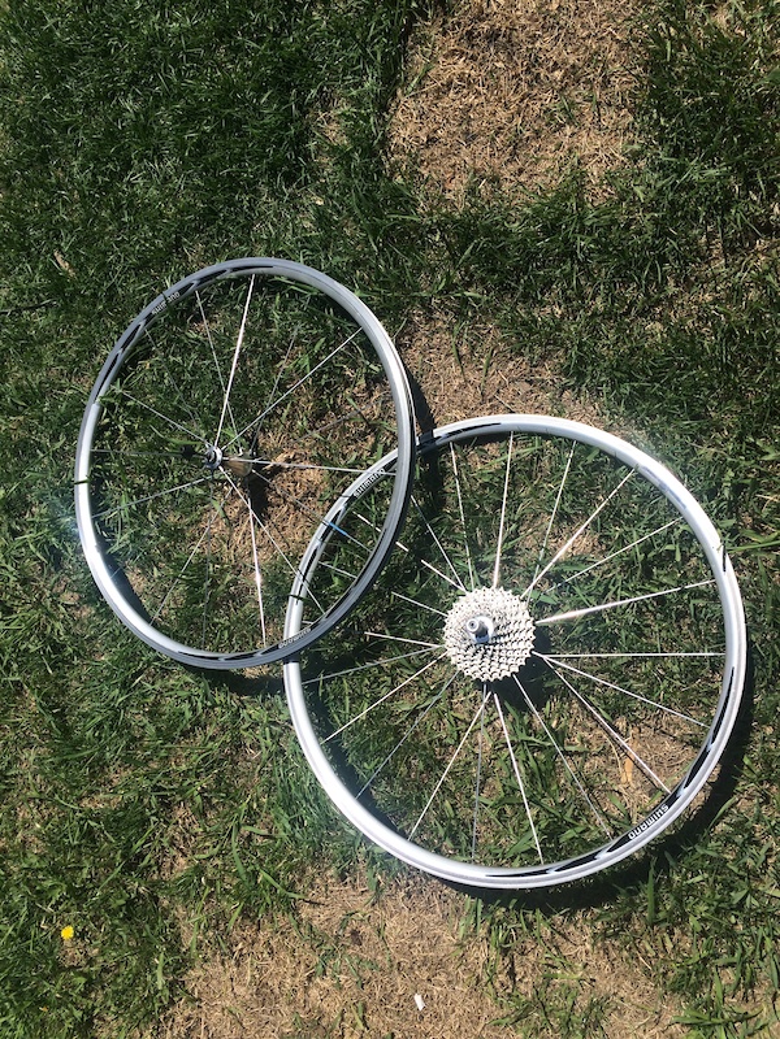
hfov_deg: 48.2
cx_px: 390
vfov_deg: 61.7
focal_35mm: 29
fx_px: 871
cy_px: 520
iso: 32
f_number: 2.2
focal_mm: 4.15
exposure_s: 1/2564
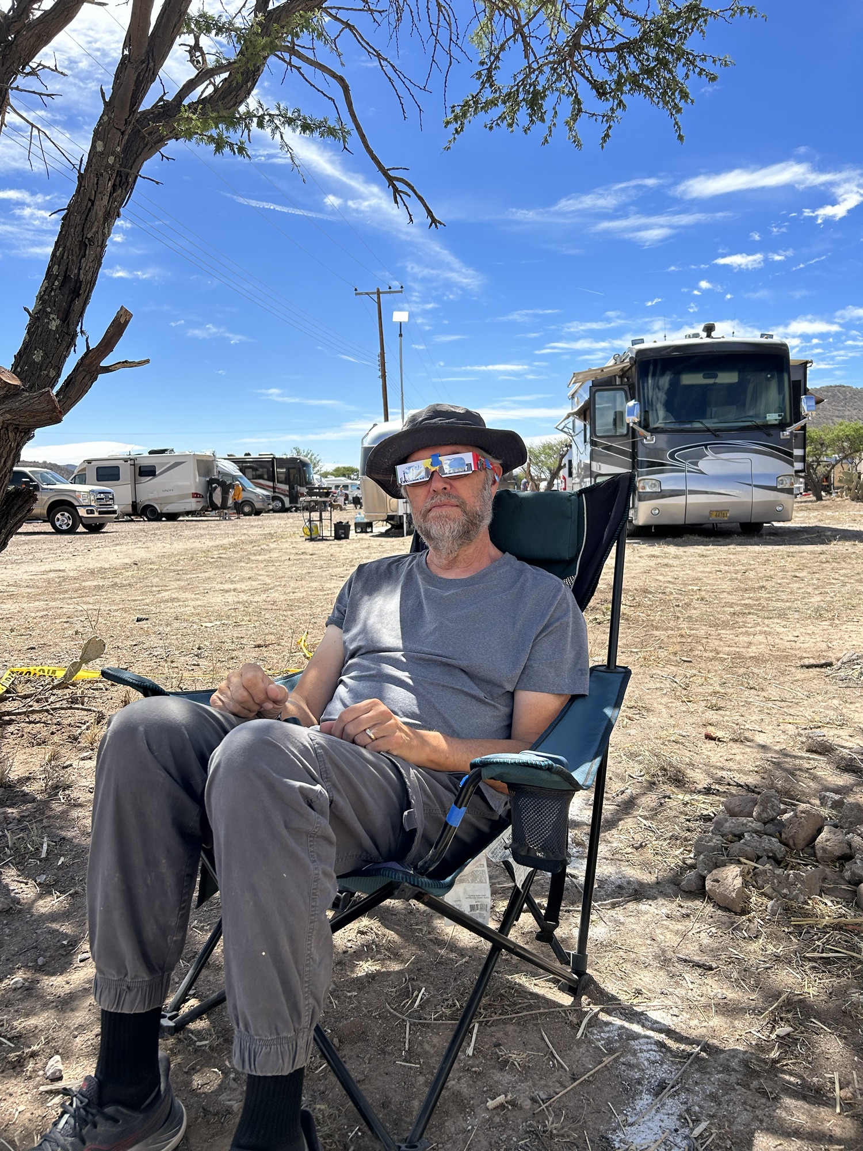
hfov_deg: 53.1
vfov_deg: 67.3
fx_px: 864
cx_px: 432
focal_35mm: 26
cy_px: 576
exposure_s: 1/3356
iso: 50
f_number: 1.5
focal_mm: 5.7
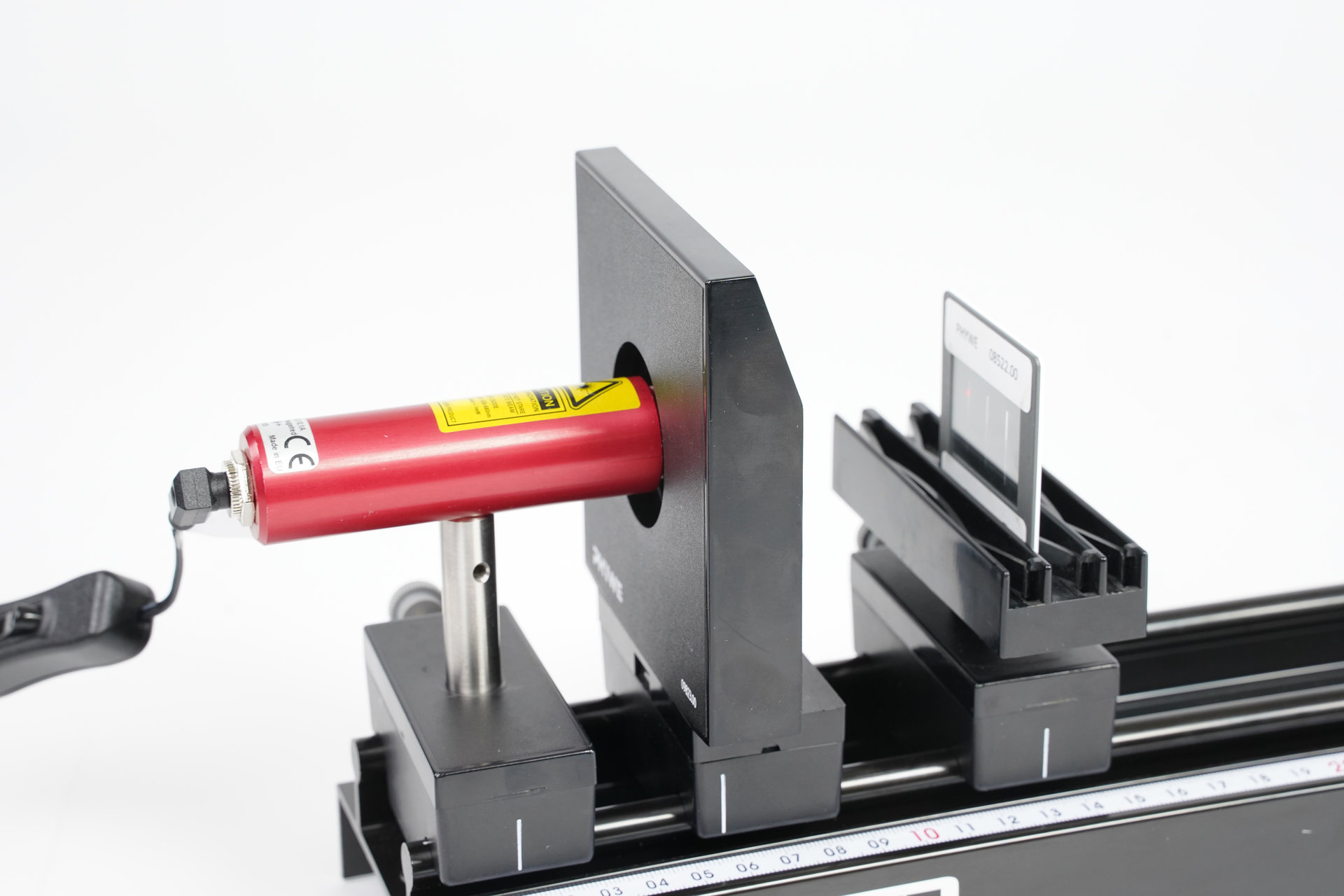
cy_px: 448
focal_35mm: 75
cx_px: 672
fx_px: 2800
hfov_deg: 27.0
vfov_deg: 18.2
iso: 1250
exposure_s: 1/50
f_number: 11
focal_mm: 75
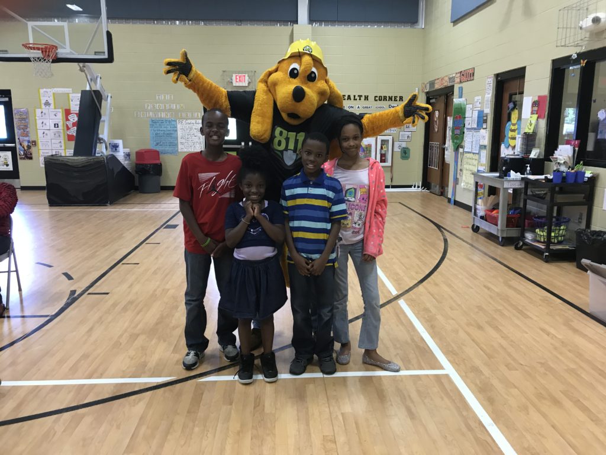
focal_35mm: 28
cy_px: 228
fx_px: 490
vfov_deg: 49.7
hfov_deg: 63.4
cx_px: 303
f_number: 1.8
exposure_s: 1/20
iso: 40
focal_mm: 3.99
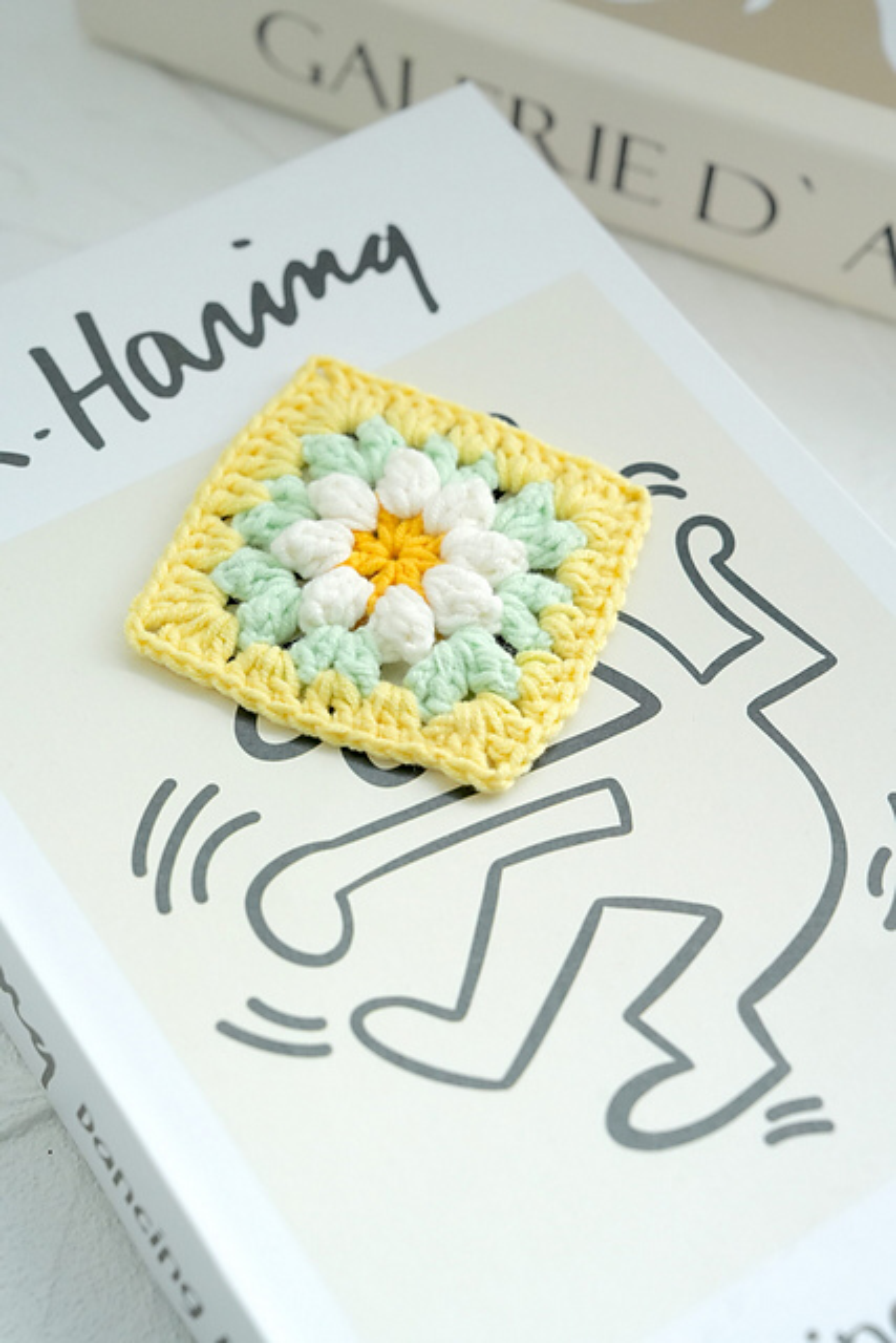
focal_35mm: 70
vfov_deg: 28.8
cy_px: 672
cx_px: 448
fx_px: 2612
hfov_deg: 19.5
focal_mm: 70
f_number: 6.3
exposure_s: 1/400
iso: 3200
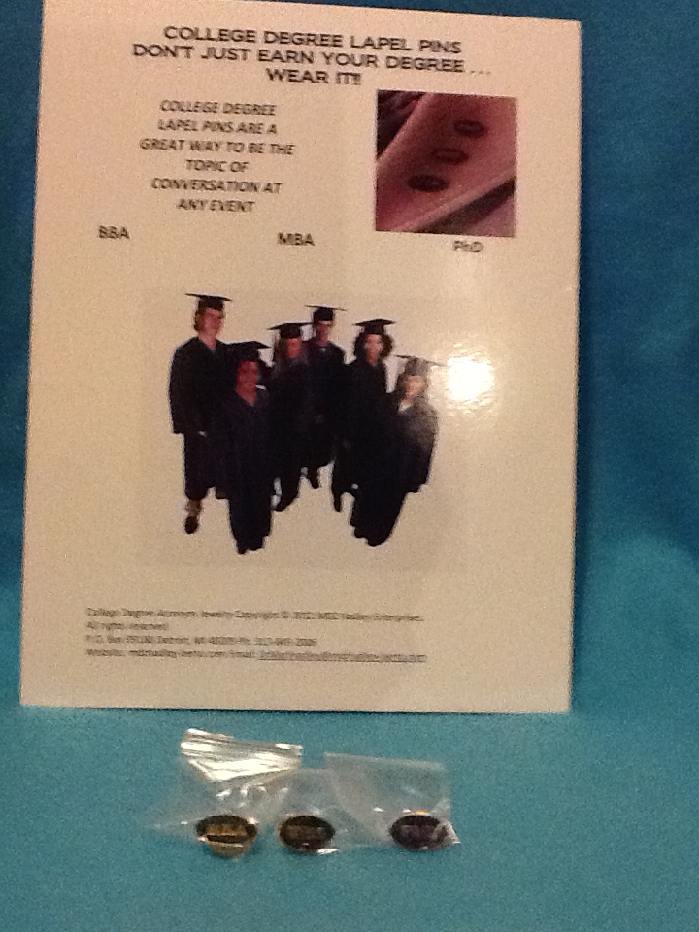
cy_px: 466
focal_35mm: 44
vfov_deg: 42.9
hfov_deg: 32.9
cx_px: 350
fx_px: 1185
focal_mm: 2.03
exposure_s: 1/20
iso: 400
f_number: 2.4
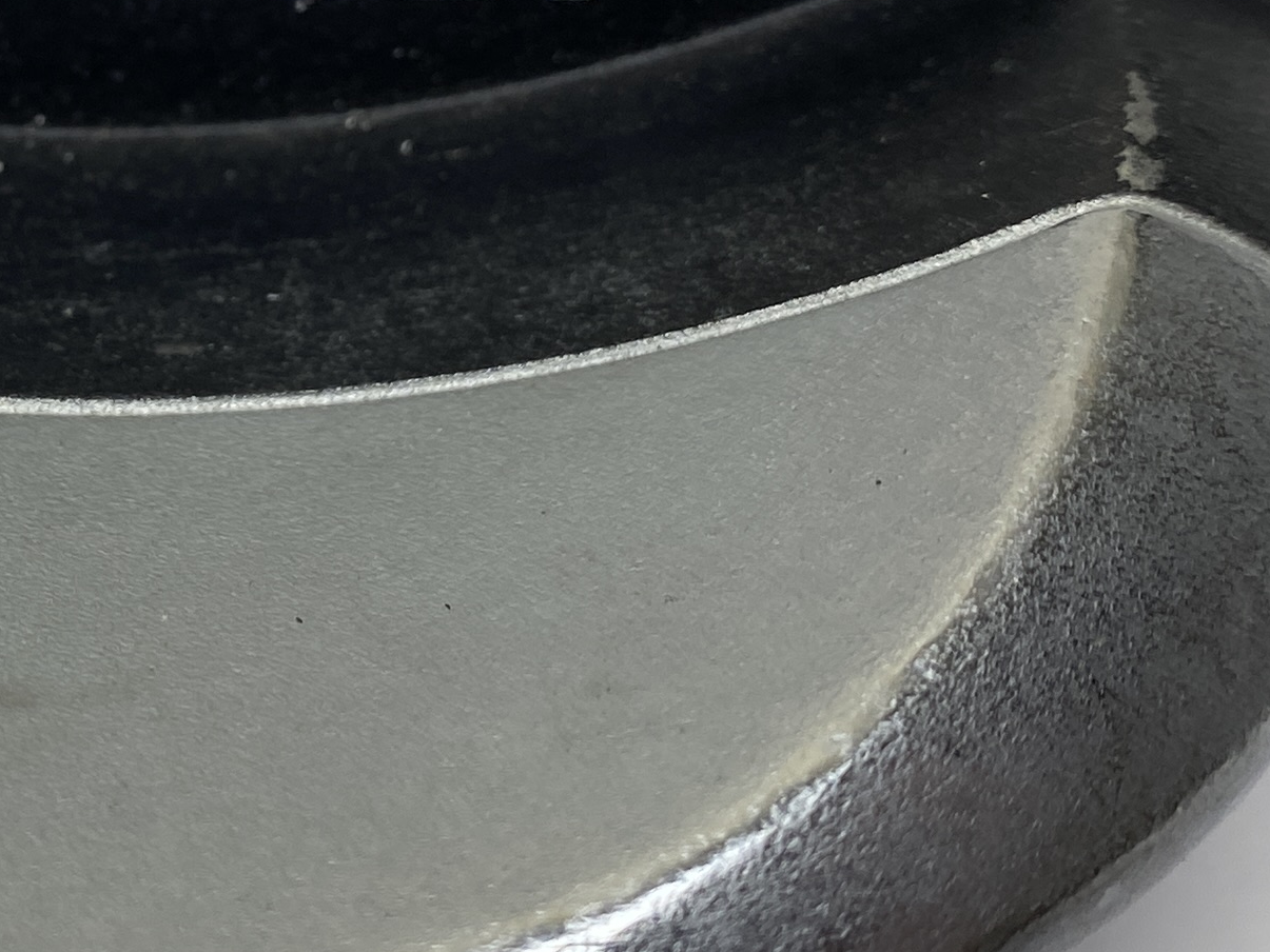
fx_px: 3192
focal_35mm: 87
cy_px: 279
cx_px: 27
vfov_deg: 16.9
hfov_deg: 21.8
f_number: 1.8
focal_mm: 4.25
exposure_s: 1/262
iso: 32
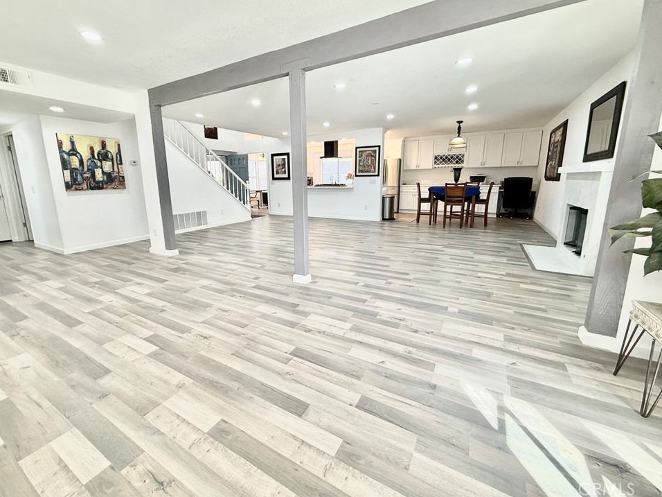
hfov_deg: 98.1
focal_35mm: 15
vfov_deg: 81.7
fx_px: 287
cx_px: 312
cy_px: 233
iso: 125
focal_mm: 2.22
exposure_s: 1/120
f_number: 2.2
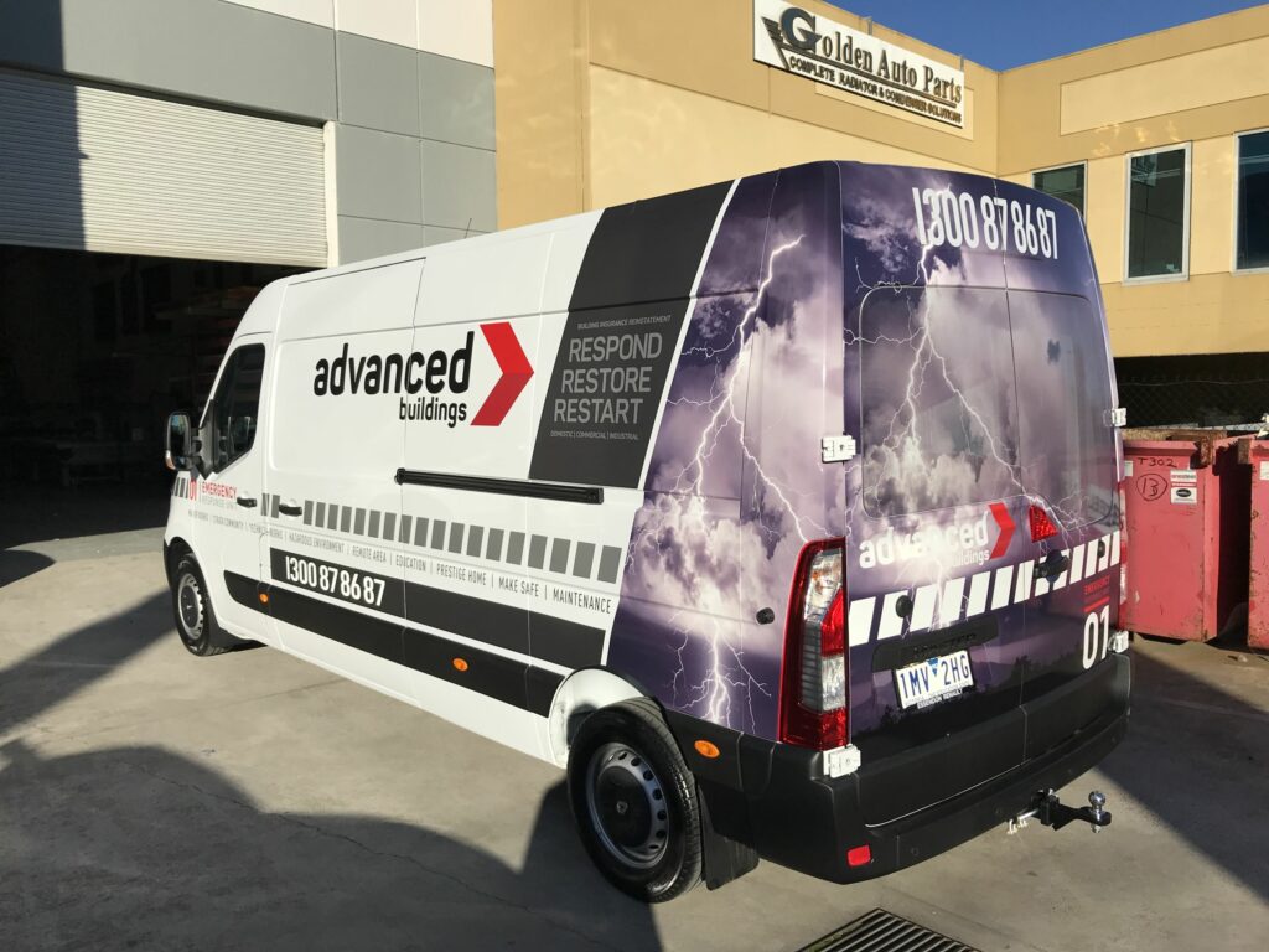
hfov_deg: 63.4
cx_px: 634
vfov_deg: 49.7
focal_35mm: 28
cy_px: 476
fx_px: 1026
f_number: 1.8
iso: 20
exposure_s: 1/4167
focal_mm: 3.99
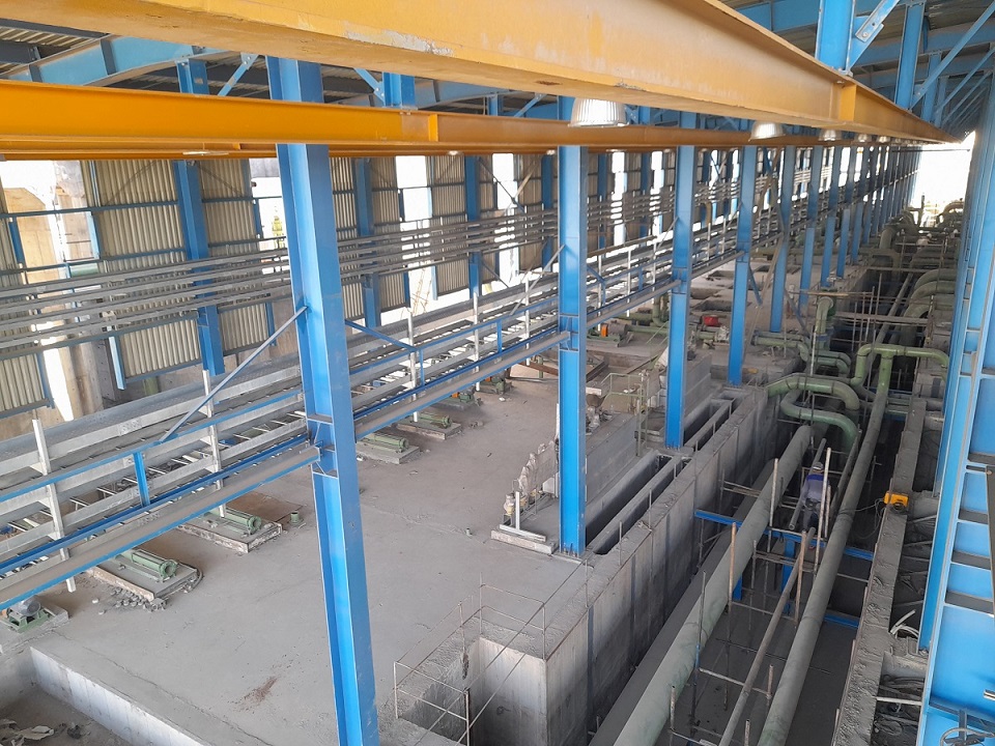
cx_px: 498
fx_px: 719
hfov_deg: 69.4
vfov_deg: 54.9
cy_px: 373
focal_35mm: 25
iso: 80
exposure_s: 1/50
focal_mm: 4.6
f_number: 2
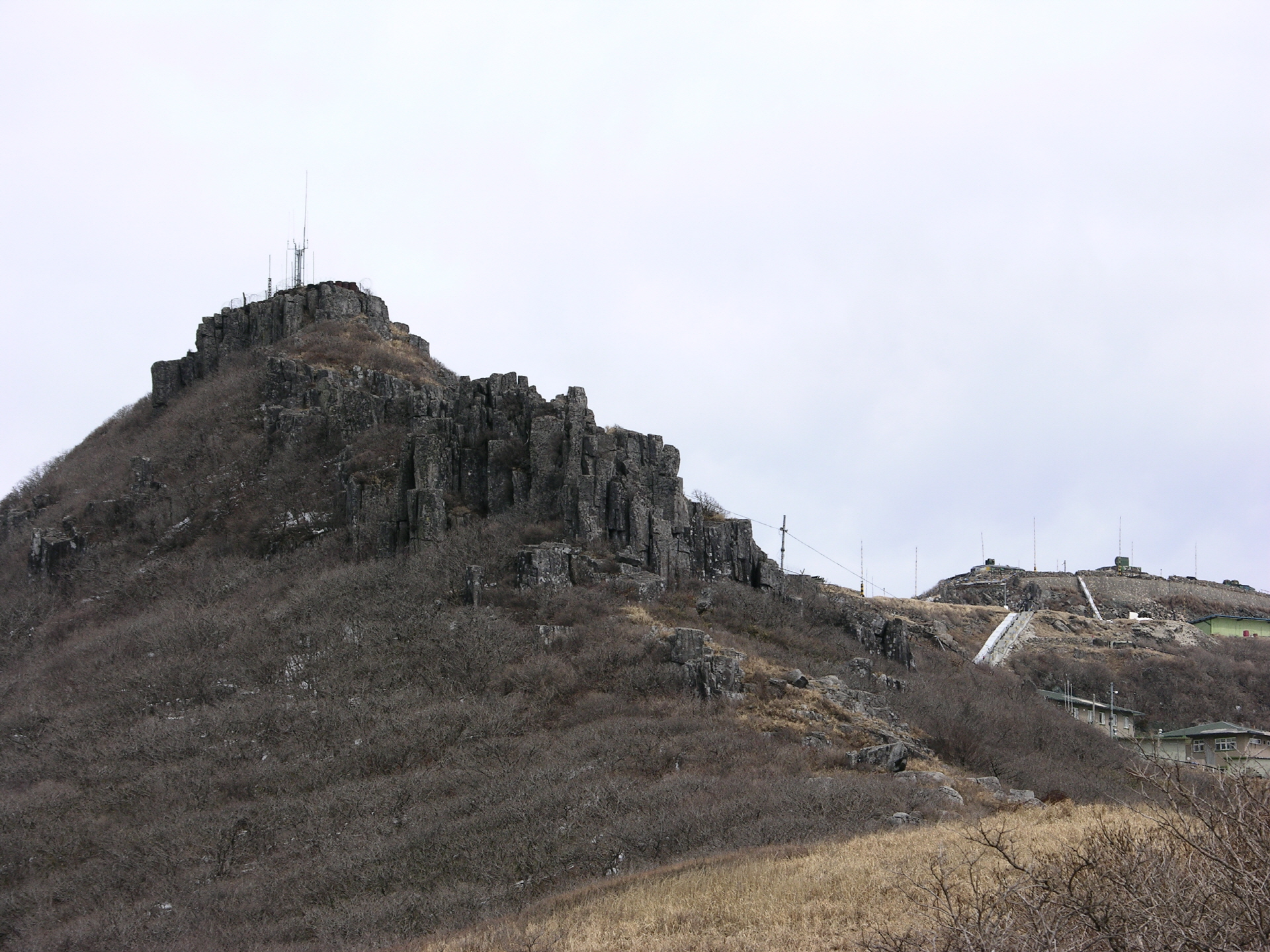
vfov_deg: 11.4
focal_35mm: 130
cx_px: 635
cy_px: 476
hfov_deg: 15.2
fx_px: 4769
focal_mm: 31.9
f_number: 6.7
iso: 50
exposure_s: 1/186
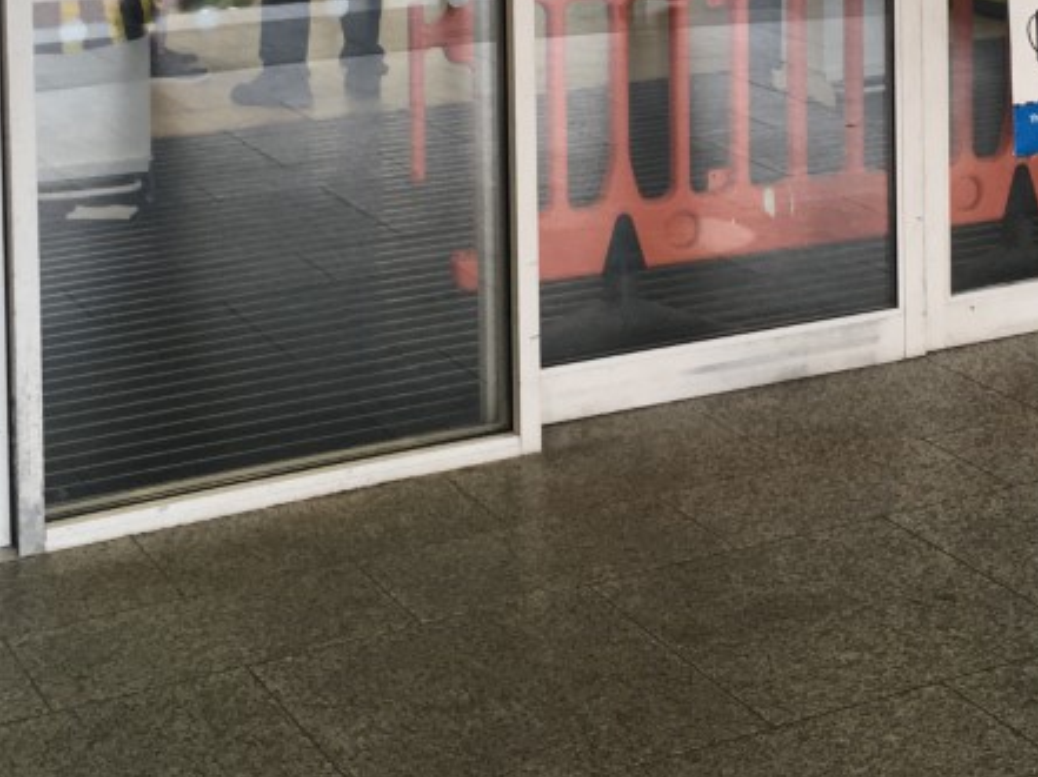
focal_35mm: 79
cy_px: -235
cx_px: 638
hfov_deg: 24.7
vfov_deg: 17.5
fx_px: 2367
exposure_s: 1/100
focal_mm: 4.15
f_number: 2.2
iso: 40
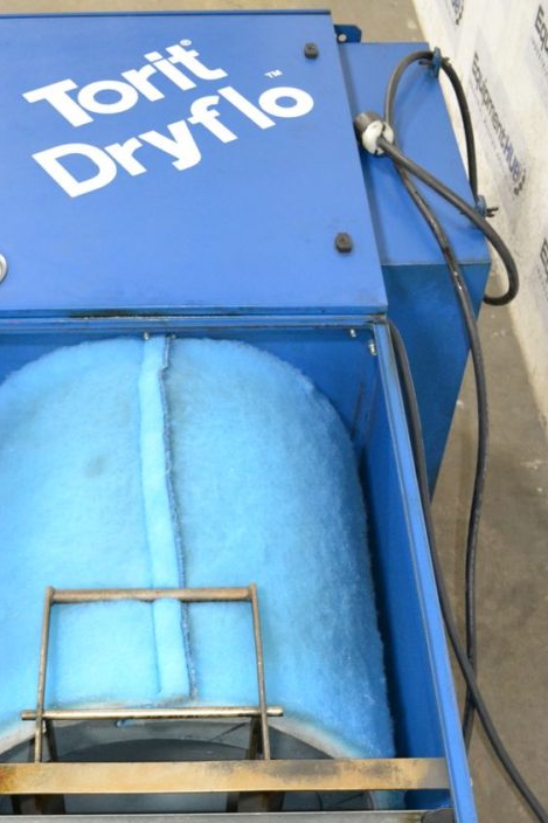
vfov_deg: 36.0
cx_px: 137
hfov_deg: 24.8
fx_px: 1234
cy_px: 627
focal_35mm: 54
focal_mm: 22
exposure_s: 1/60
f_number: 3.8
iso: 2000
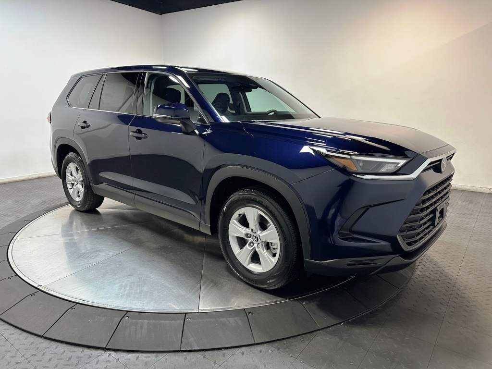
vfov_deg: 56.8
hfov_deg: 71.6
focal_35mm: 24
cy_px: 184
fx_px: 341
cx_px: 246
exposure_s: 1/60
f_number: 1.78
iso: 320
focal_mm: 6.86
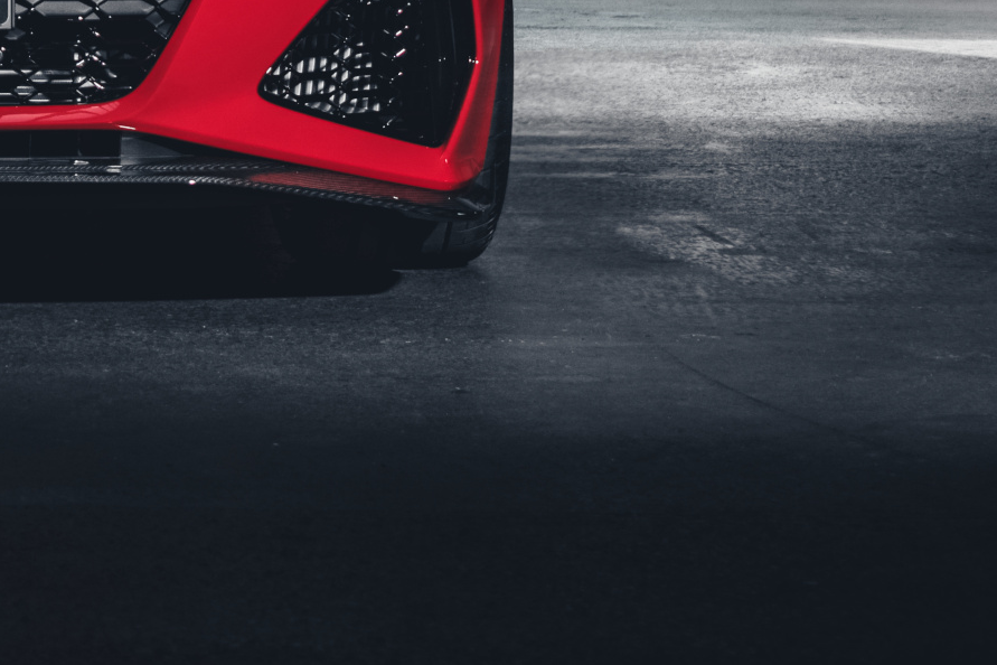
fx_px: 5594
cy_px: -585
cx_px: -210
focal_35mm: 202
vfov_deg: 6.6
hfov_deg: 10.0
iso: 100
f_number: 4
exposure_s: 1/125
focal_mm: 50
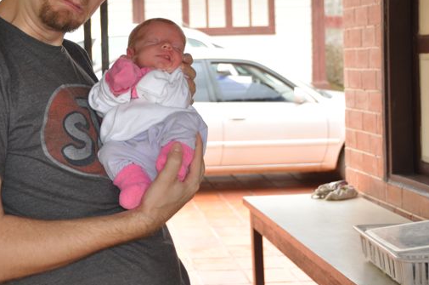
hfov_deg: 26.5
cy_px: 81
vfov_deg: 17.8
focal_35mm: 76
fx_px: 904
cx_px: 127
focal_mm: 32
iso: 200
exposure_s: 1/200
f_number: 4.5
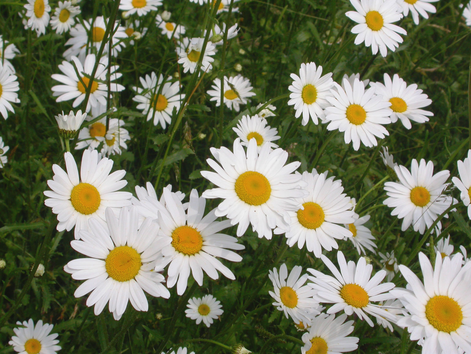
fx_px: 1197
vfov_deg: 16.8
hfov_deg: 22.3
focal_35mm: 88
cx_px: 236
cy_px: 177
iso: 100
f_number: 7.5
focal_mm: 18.2
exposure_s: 1/464
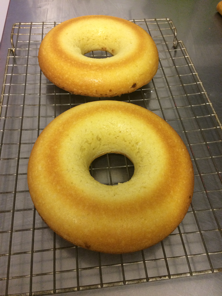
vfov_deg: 61.7
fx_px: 248
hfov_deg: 48.2
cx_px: 111
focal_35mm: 29
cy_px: 148
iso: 250
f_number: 2.2
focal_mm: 4.15
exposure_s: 1/33
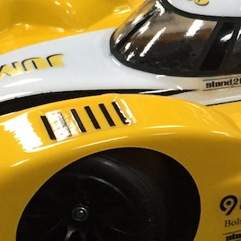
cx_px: 297
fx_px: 945
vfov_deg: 14.5
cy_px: 102
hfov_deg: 14.1
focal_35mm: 120
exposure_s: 1/33
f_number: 2.2
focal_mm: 4.15
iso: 250
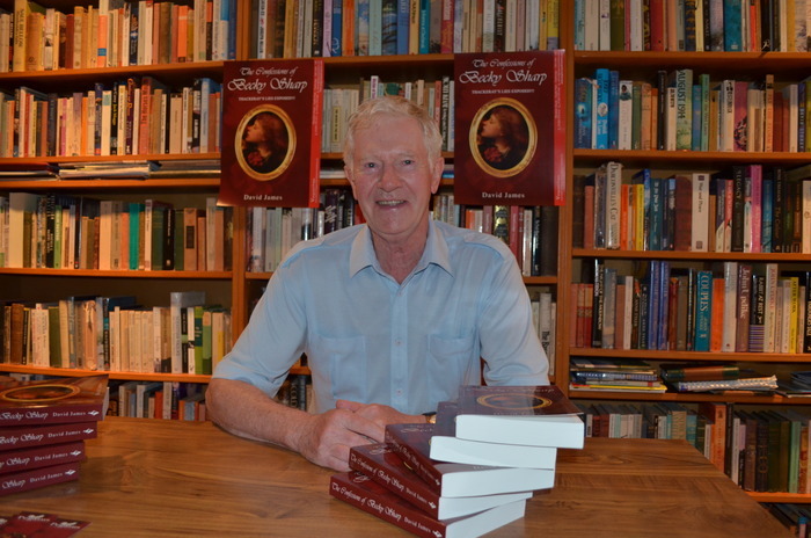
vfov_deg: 47.8
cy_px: 269
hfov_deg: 67.5
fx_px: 607
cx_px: 406
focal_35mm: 27
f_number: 3.5
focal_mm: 18
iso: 800
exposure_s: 1/60
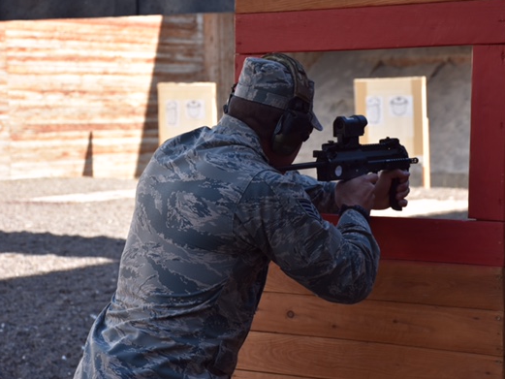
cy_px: 173
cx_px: 299
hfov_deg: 17.9
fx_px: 1605
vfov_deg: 13.5
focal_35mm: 110
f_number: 8
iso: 500
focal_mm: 62
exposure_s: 1/500
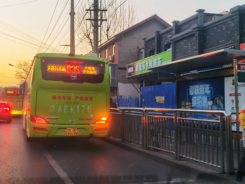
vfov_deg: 30.3
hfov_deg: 39.7
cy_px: 92
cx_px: 122
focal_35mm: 48
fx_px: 340
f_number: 1.9
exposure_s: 1/120
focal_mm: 6.71
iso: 125
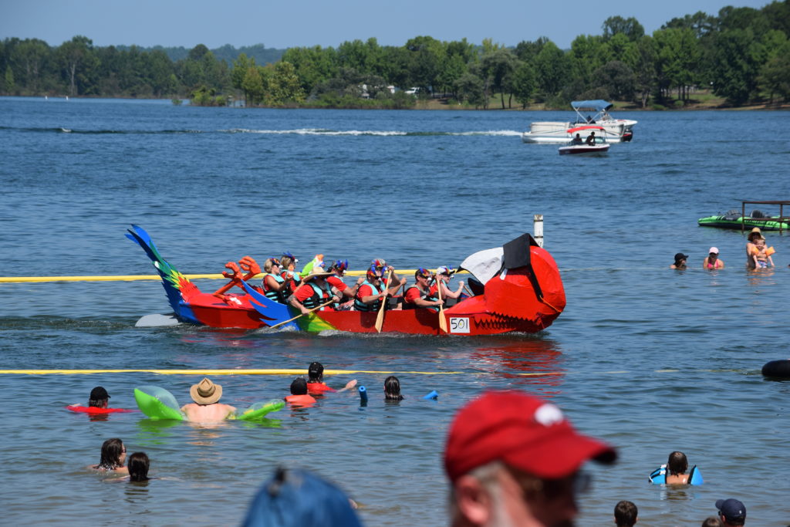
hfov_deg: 11.4
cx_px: 395
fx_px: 3950
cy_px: 264
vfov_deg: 7.6
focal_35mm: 180
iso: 200
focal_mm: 120
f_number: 8
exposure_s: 1/1000
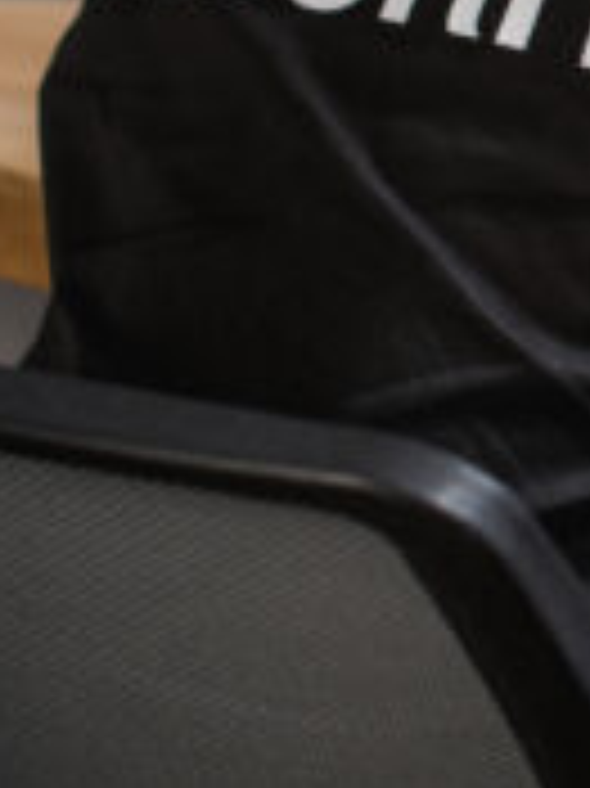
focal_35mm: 165
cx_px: 1076
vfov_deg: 11.8
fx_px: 3754
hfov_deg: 8.6
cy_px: -90
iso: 80
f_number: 3.5
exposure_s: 1/200
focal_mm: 50
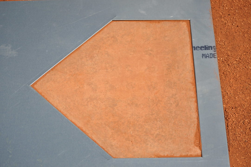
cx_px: 126
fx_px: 574
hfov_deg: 24.6
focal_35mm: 82
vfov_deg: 16.5
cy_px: 84
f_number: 4
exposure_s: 1/3200
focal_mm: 55
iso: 200
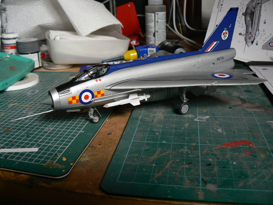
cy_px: 102
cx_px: 136
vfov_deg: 39.6
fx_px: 284
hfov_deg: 51.4
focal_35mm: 36
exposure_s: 1/60
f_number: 2.8
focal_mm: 6
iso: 80
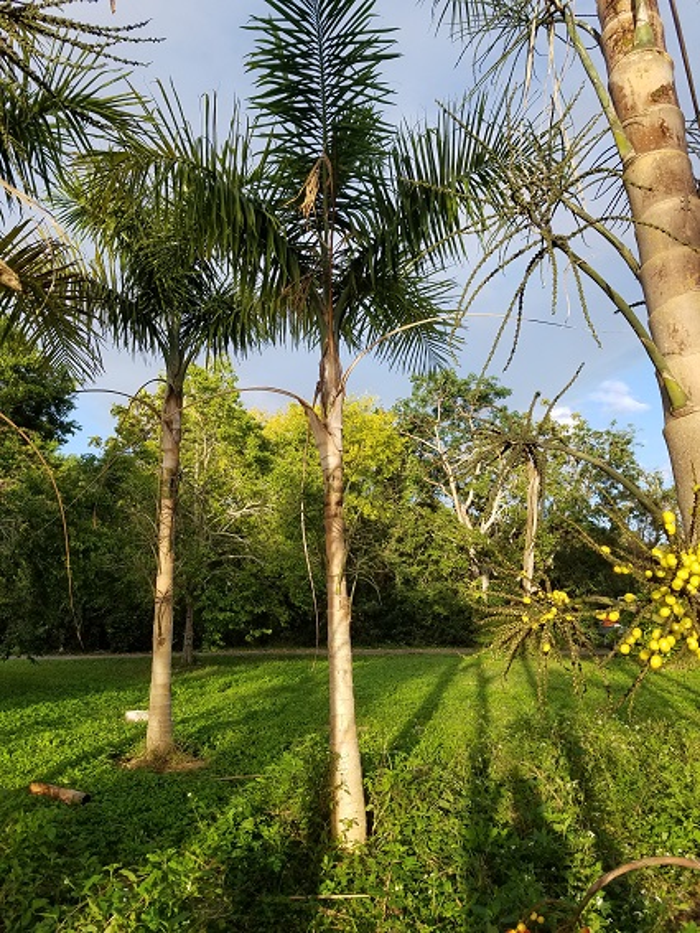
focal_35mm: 26
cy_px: 466
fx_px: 700
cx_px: 350
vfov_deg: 67.3
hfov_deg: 53.1
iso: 50
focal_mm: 4.2
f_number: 1.7
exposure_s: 1/1080
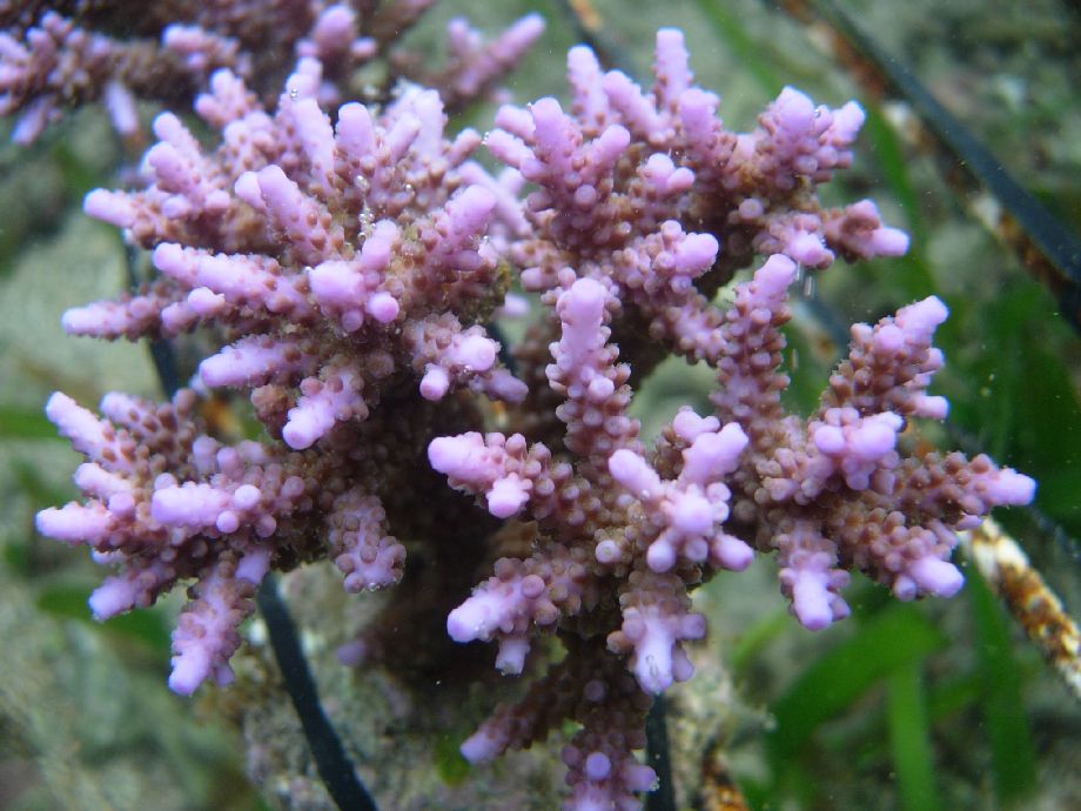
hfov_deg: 49.0
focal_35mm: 38
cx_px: 540
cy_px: 406
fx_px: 1187
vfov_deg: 37.7
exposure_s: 1/52.2
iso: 64
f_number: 2.8
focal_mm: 7.8
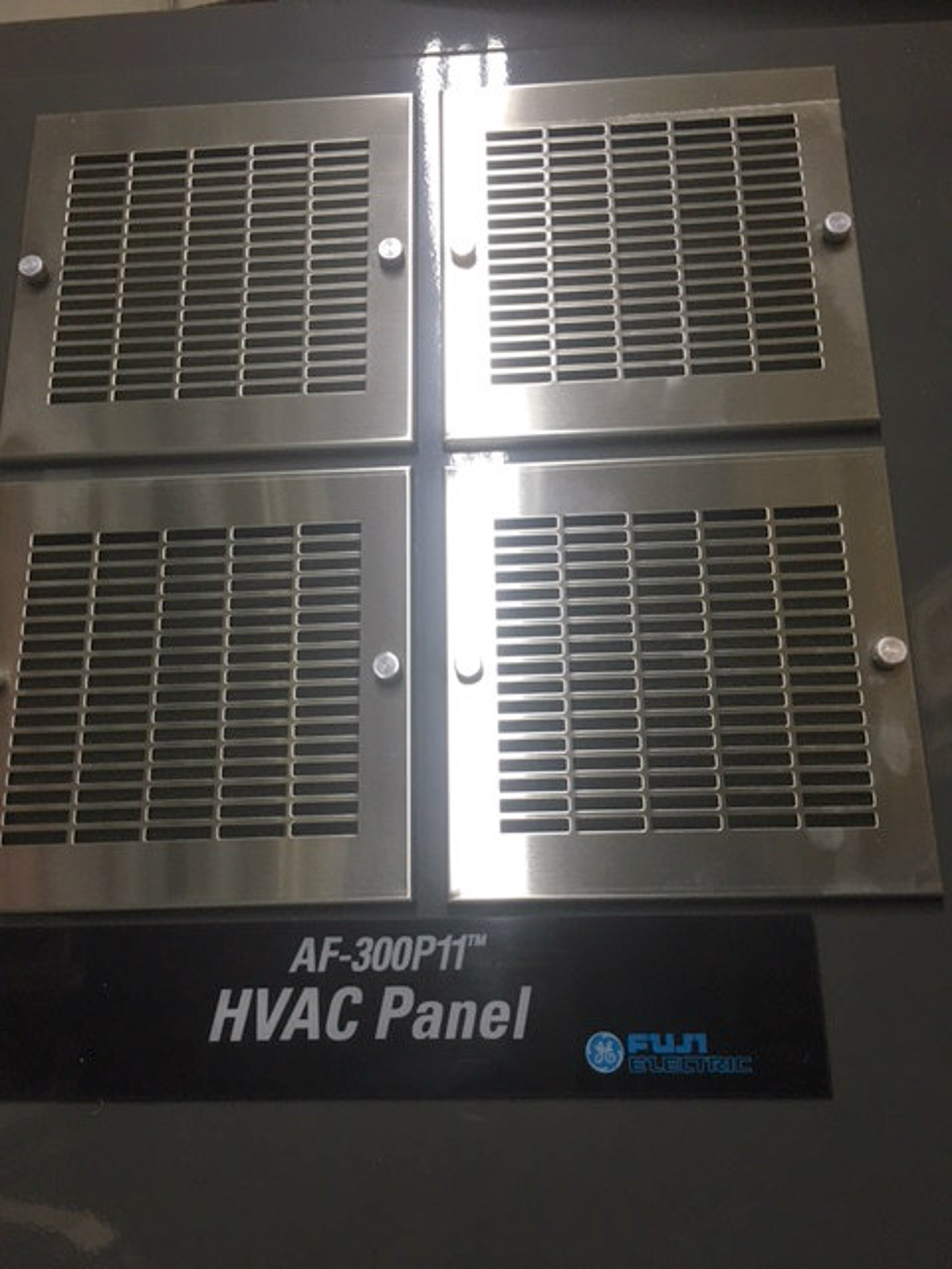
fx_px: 1063
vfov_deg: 61.7
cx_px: 476
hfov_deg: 48.2
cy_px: 634
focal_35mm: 29
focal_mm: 4.15
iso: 80
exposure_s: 1/30
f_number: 2.2
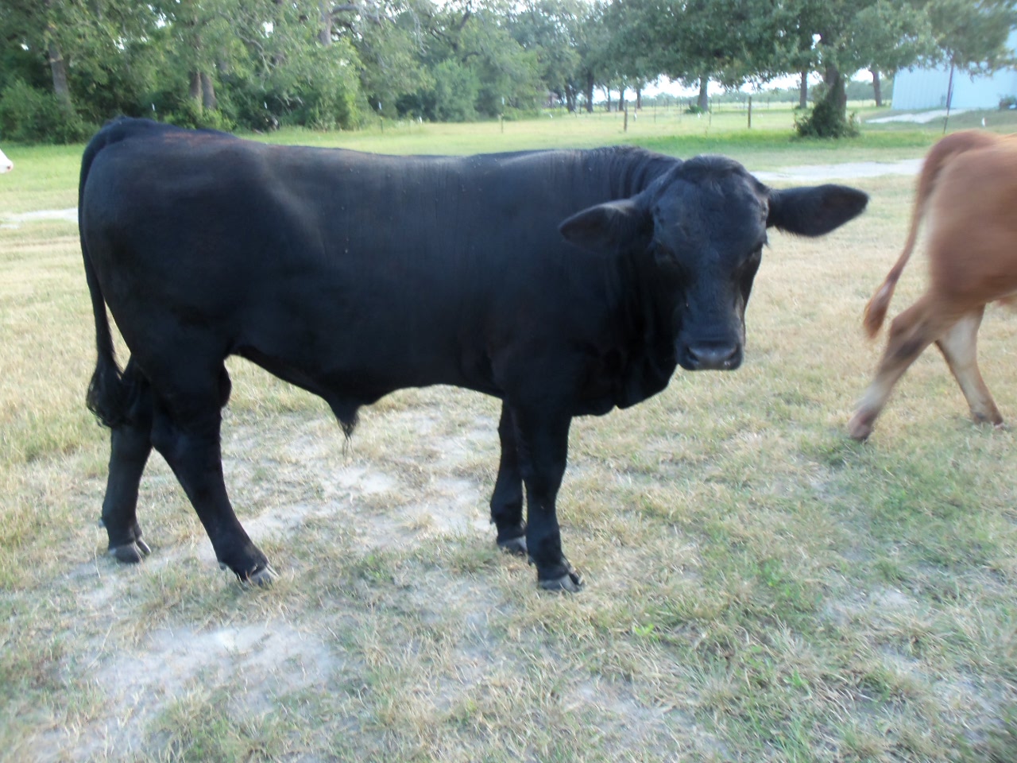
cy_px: 382
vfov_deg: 48.2
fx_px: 852
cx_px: 508
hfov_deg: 61.7
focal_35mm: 29
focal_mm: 5.2
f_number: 3.4
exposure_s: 1/30
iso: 80
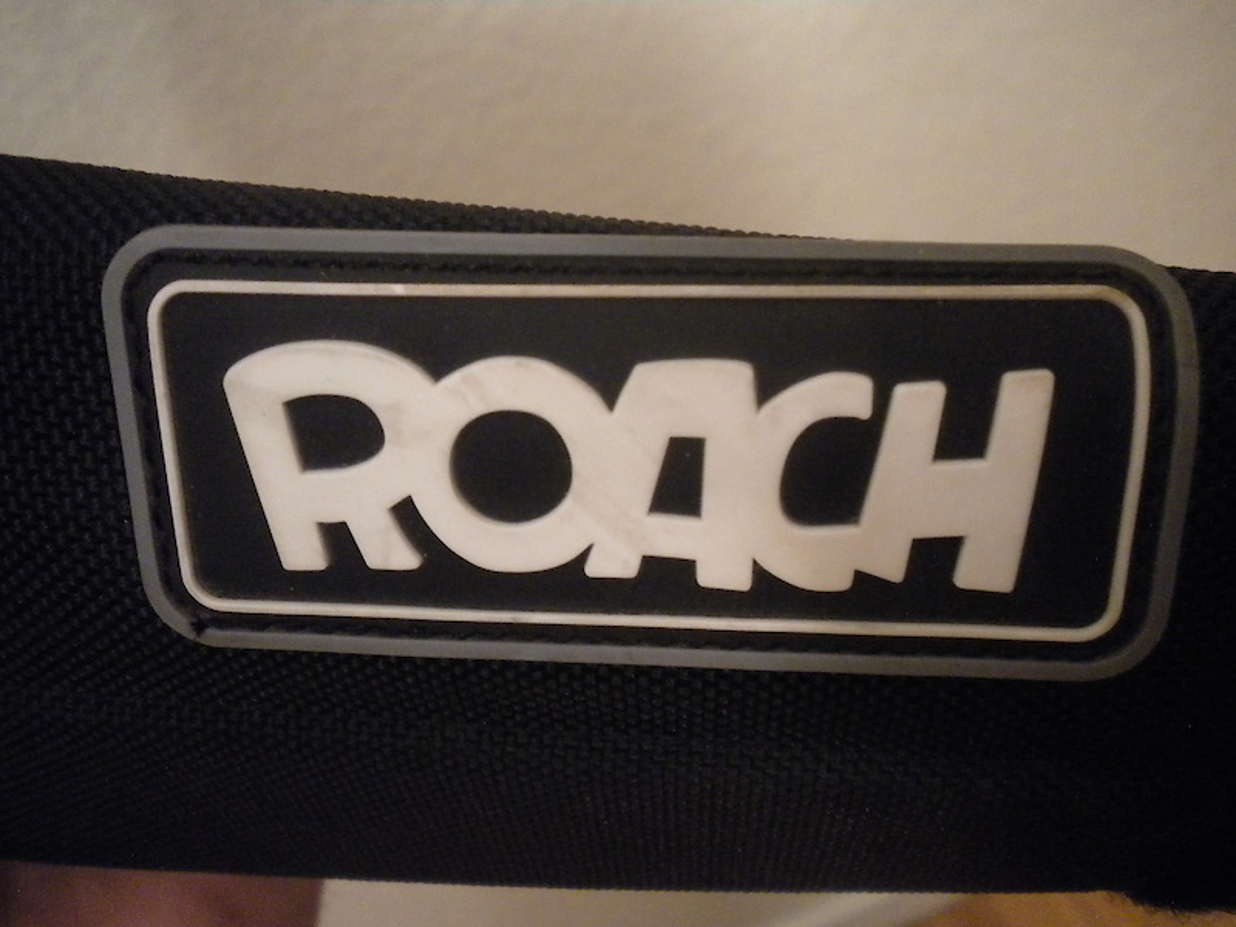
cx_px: 618
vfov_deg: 40.7
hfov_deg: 52.6
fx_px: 1250
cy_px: 464
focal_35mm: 35
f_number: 3.1
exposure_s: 1/24.1
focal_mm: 6.3
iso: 800
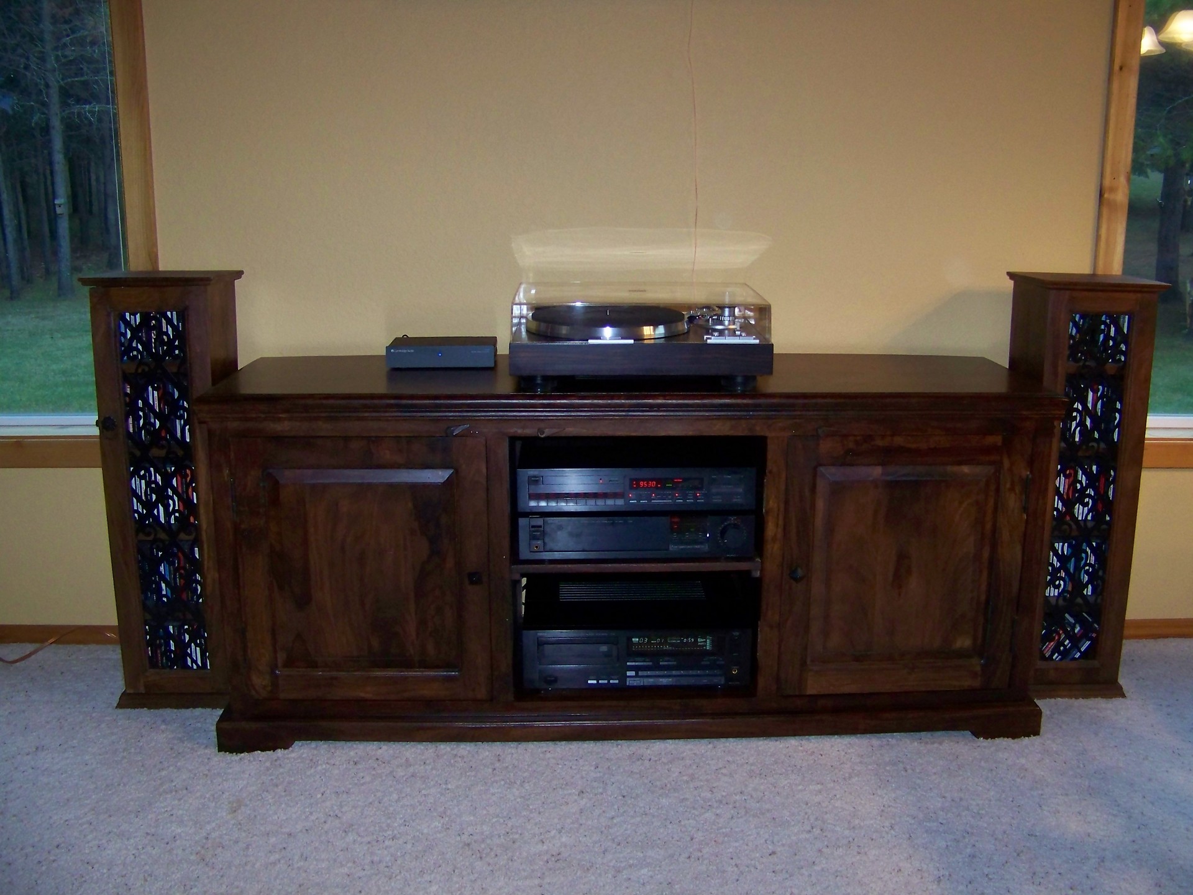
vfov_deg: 39.7
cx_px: 596
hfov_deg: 51.4
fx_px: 1241
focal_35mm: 36
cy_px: 448
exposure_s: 1/30
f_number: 2.8
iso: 200
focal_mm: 5.85
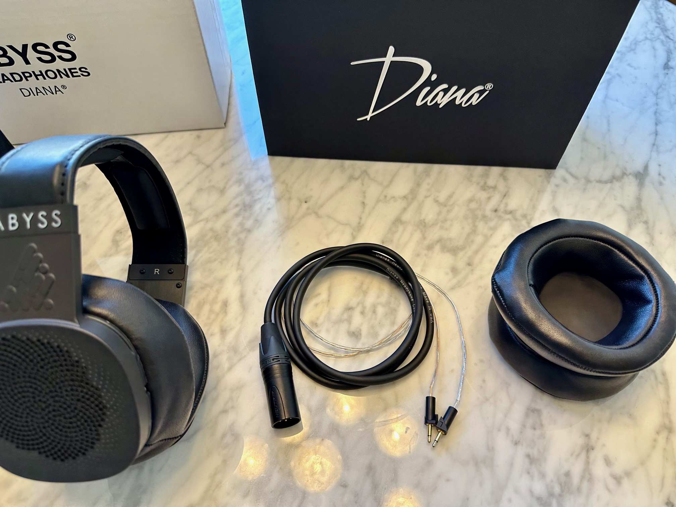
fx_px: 469
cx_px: 338
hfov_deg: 71.6
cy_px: 254
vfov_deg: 56.8
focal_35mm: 24
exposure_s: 1/120
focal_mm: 6.86
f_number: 1.78
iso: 200
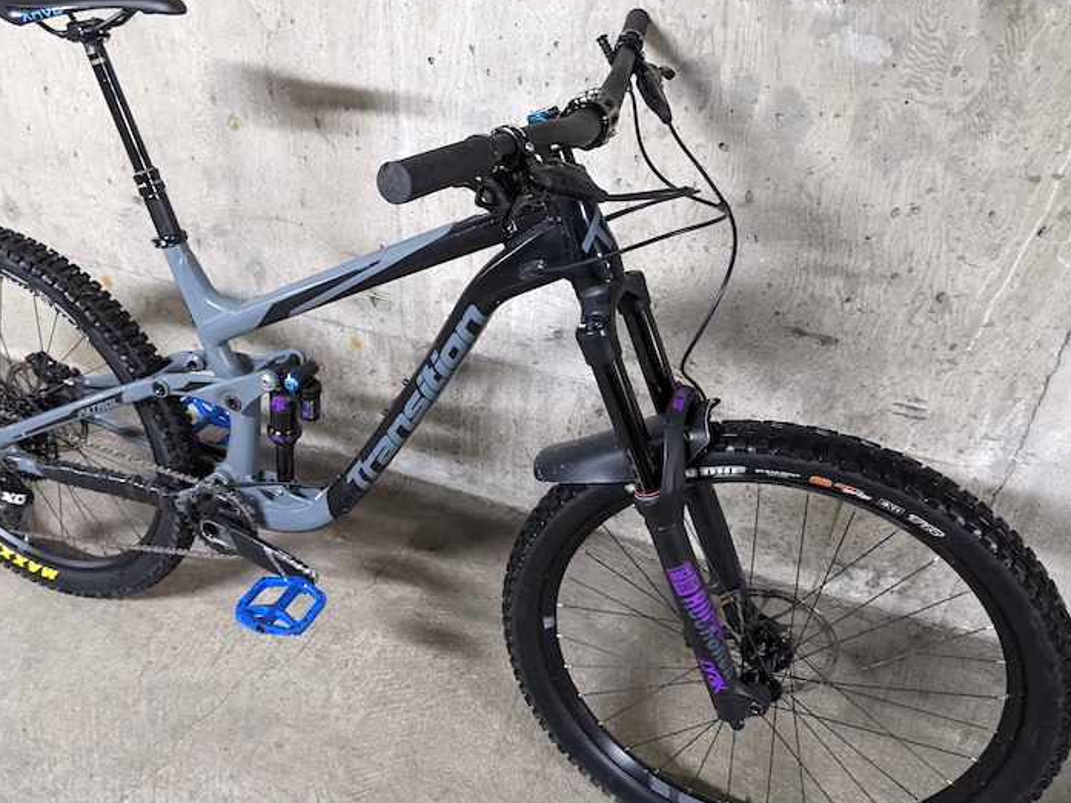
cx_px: 463
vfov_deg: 45.5
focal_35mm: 31
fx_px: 959
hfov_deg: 58.1
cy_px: 393
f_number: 1.8
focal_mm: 4.44
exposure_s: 1/24
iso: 1361
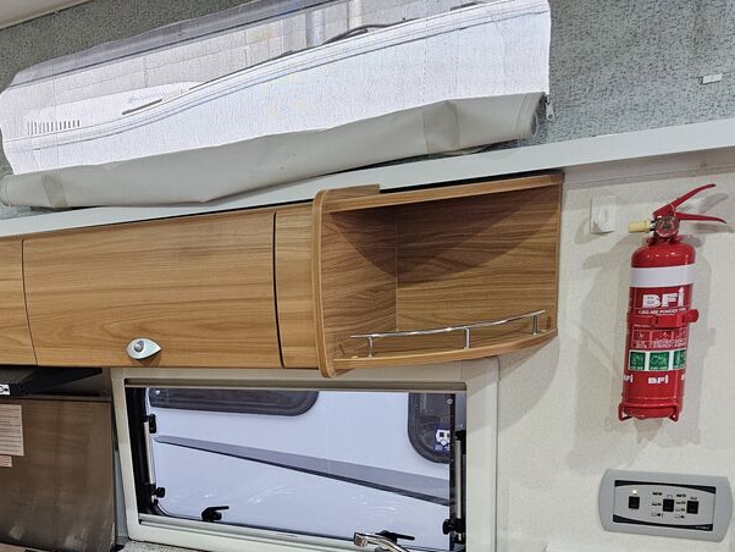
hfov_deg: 41.8
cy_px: 501
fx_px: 892
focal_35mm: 42
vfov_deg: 32.6
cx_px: 99
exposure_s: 1/71
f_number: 1.8
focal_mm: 5.4
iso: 800
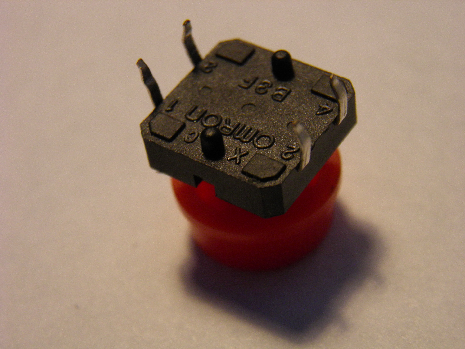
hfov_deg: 23.3
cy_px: 174
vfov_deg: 17.6
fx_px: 1128
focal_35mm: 84
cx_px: 232
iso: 200
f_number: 3.9
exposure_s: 1/50
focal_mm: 15.2
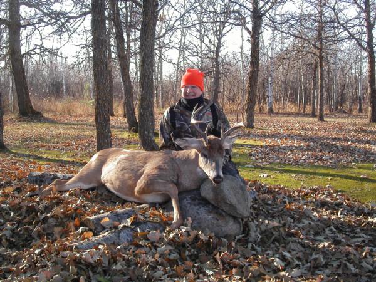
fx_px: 413
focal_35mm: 38
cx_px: 188
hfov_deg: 49.0
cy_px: 141
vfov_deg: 37.7
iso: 100
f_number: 8
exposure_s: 1/60
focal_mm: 7.8
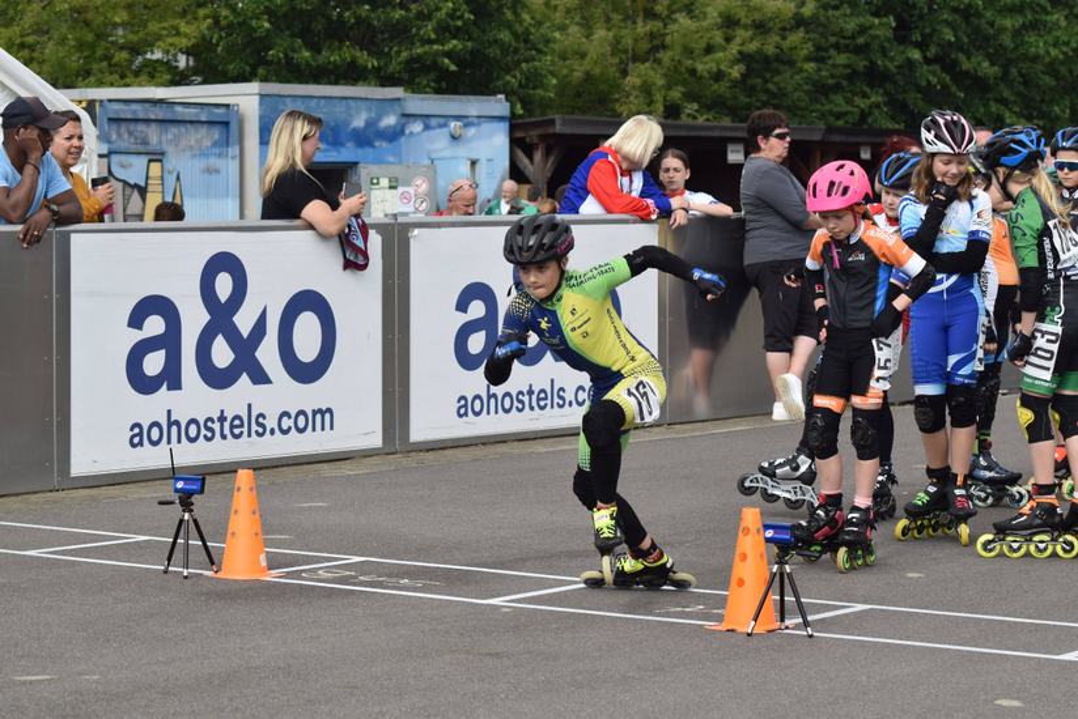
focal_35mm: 105
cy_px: 360
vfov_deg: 13.1
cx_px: 539
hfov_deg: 19.4
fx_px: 3145
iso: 400
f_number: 6.3
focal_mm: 70
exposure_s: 1/1600
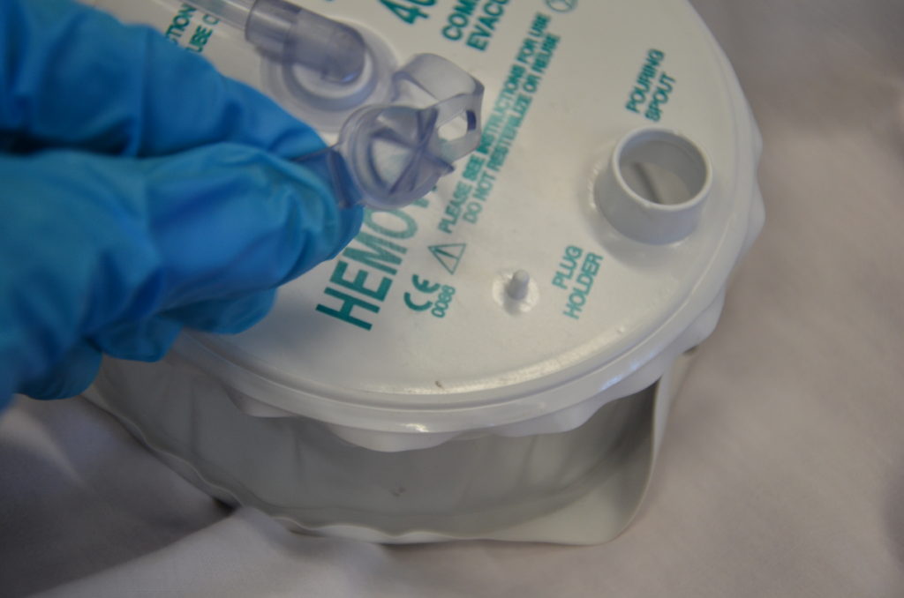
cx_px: 452
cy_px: 299
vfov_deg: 13.8
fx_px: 2481
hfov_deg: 20.7
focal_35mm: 99
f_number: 5.3
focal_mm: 66
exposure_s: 1/50
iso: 800
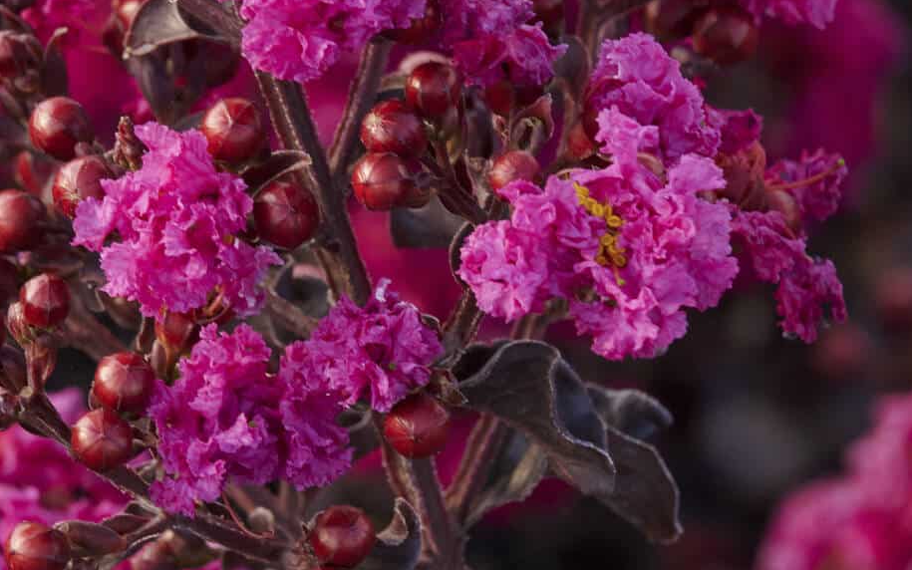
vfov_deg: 3.3
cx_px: 326
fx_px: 9967
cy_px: 208
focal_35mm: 401
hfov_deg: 5.2
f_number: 11
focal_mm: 200
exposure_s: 1/180
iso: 2200
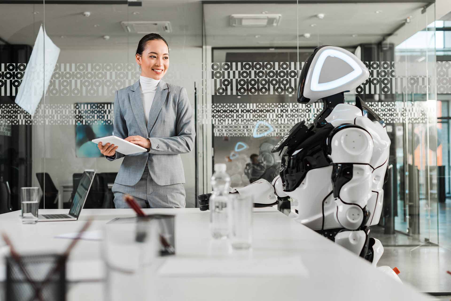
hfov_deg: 39.6
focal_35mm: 50
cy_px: 150
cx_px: 226
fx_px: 626
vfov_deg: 27.0
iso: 500
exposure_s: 1/200
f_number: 3.5
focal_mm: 50
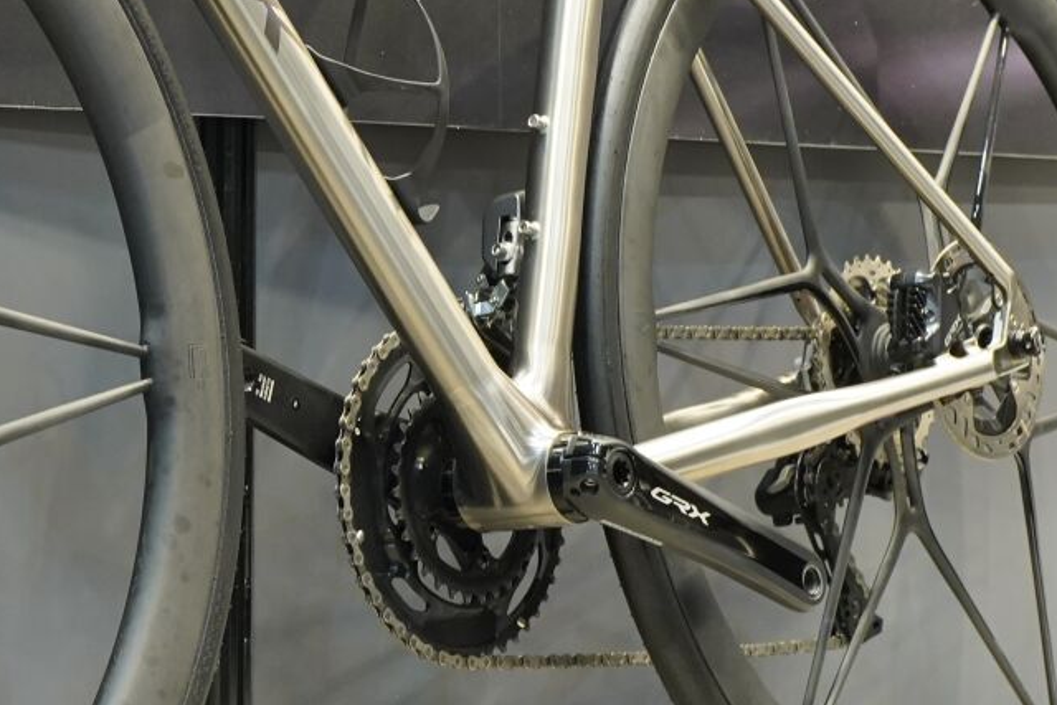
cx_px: 243
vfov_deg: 10.9
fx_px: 3671
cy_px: 92
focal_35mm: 125
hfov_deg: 16.3
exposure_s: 1/40
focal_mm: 40
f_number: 6.3
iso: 2000
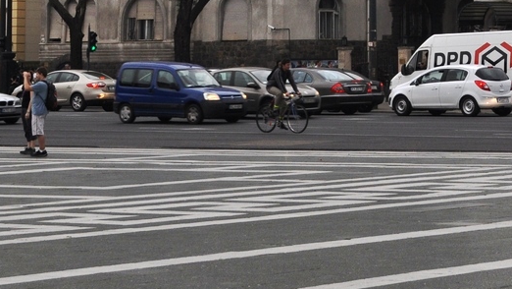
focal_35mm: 154
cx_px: 468
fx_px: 2091
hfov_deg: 13.8
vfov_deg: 7.7
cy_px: -213
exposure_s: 1/200
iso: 200
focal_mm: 32
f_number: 7.1
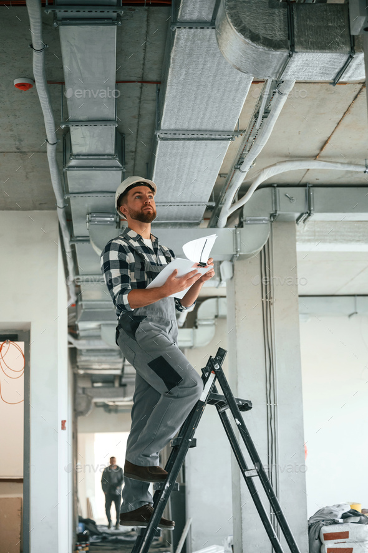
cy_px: 276
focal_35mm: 70
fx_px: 1075
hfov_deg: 19.4
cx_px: 184
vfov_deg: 28.9
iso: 2000
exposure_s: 1/250
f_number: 2.8
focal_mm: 70
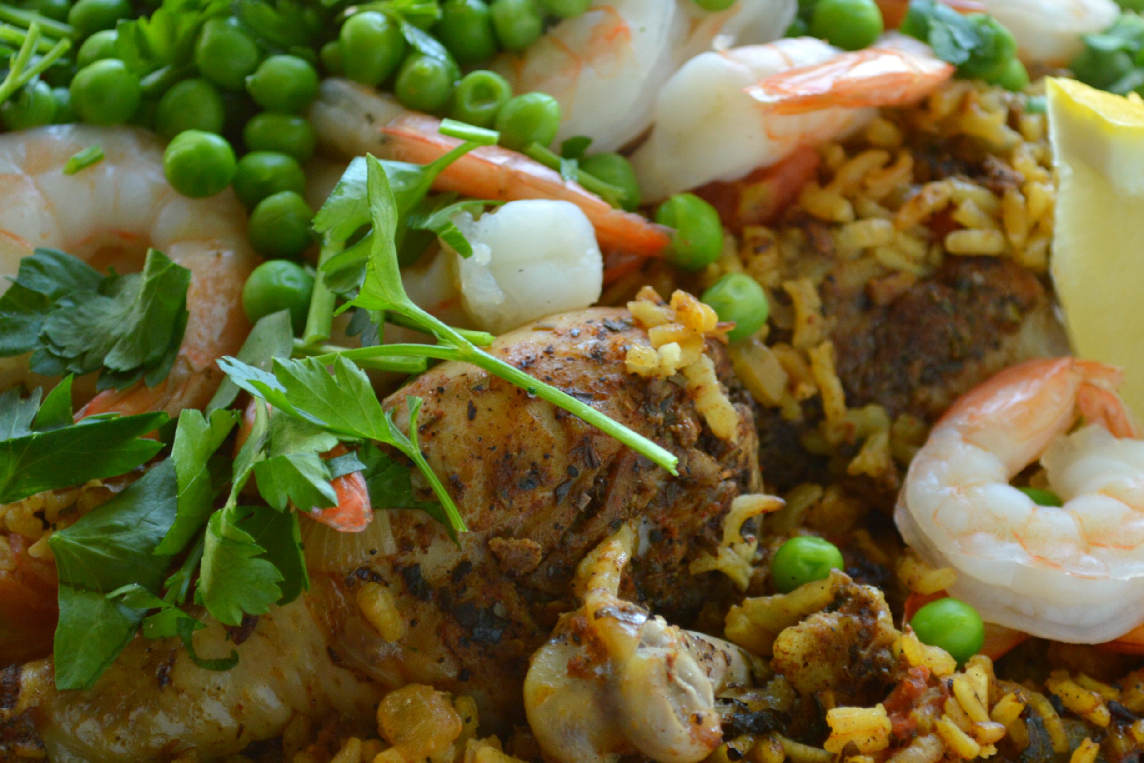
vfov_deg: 14.4
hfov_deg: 21.4
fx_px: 3019
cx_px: 698
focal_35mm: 95
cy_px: 465
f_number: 5.6
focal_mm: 48
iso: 400
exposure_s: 1/60
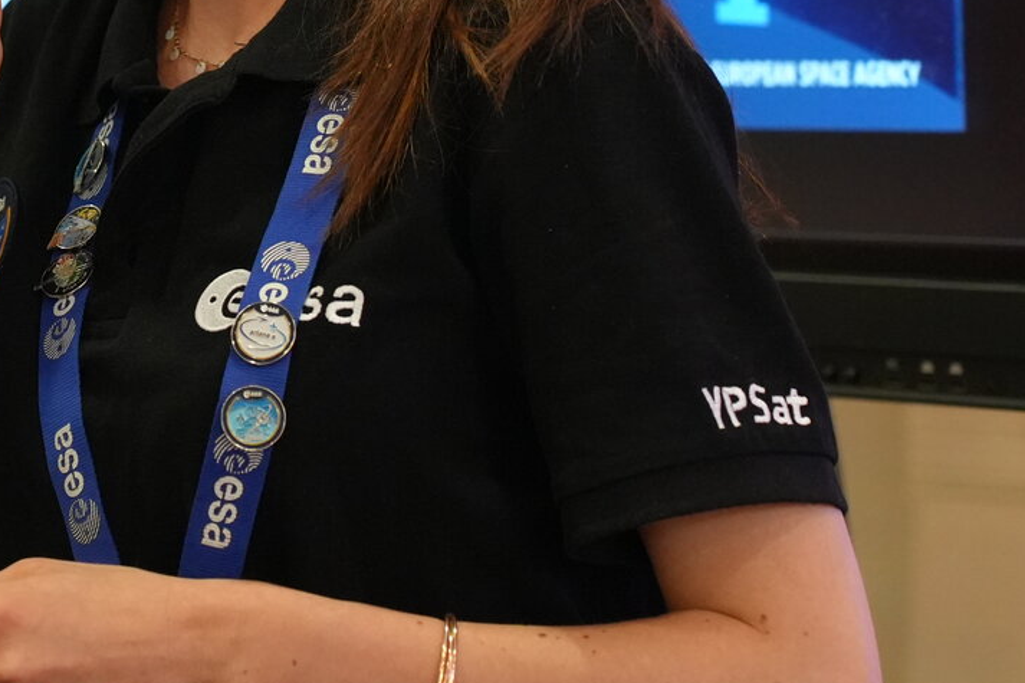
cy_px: -78
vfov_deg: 6.8
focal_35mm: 202
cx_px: 119
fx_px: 5750
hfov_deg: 10.1
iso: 5000
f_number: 4
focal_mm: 75
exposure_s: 1/160
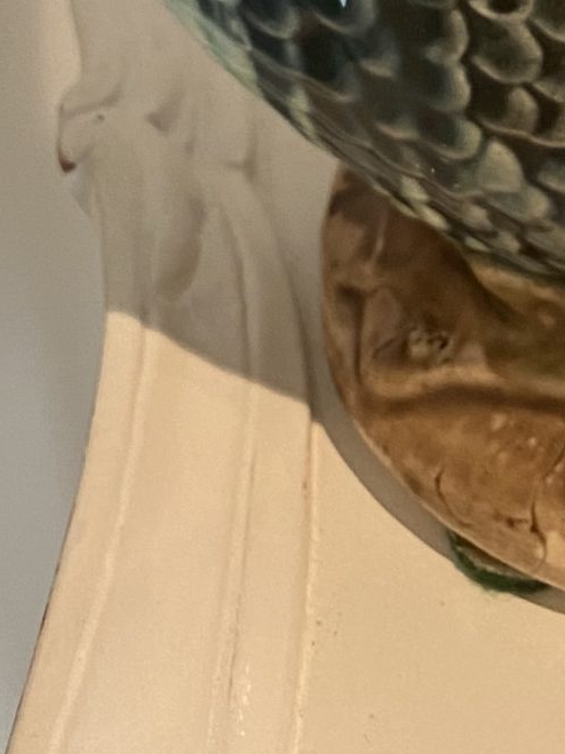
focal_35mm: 101
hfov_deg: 14.0
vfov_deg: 16.1
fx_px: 2199
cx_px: 757
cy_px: -641
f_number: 1.8
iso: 125
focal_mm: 4.25
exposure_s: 1/60
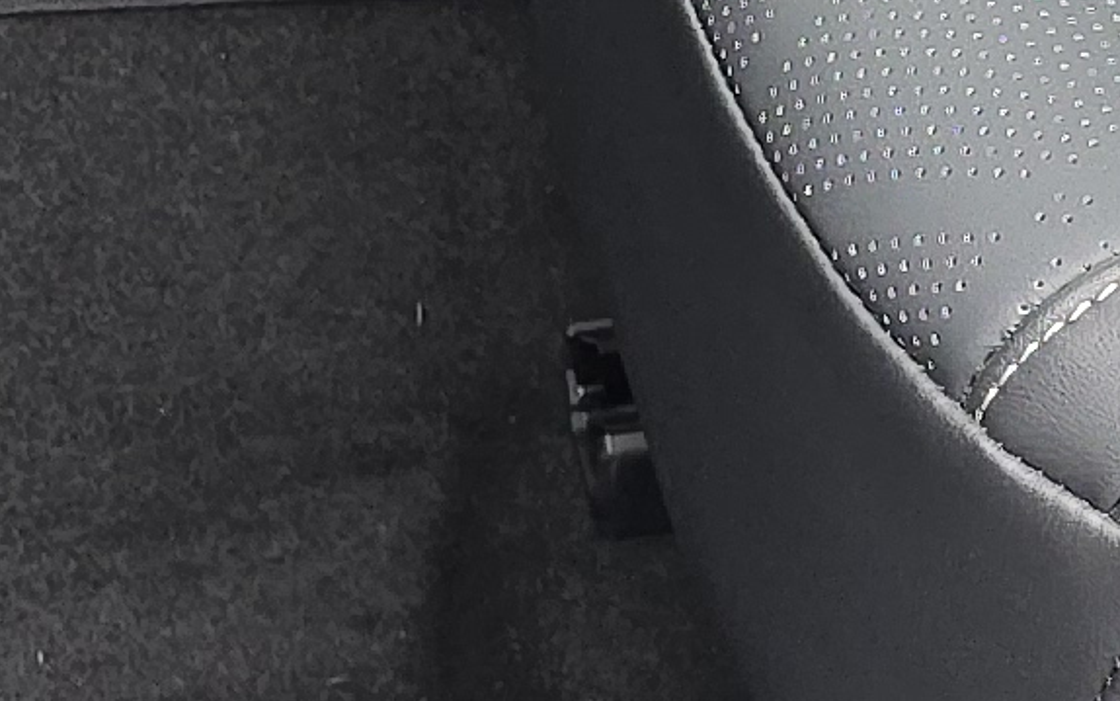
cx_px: 1140
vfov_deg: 7.6
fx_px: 5190
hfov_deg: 12.2
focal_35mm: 170
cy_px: -275
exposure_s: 1/180
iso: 80
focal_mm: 6.3
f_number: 1.7
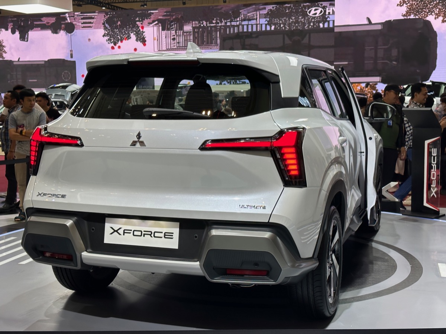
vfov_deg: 30.2
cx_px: 223
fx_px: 618
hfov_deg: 39.7
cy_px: 167
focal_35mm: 48
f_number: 1.78
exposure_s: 1/149
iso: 50
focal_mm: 6.86
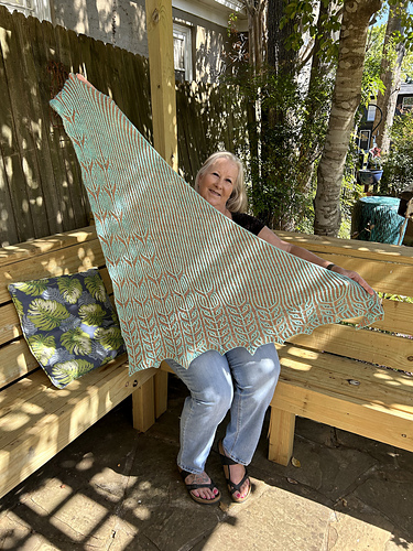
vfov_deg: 67.3
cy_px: 276
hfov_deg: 53.1
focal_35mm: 26
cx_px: 206
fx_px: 414
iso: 50
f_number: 1.5
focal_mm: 5.7
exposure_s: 1/484
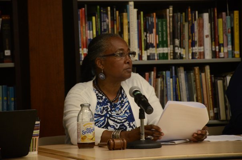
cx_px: 121
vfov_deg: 6.5
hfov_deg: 9.8
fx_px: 1409
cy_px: 80
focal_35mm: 210
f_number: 5.6
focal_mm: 140
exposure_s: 1/60
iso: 2000
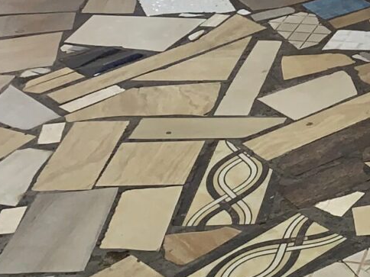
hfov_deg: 16.0
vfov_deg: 12.3
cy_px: -226
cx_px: 590
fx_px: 1176
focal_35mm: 110
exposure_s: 1/50
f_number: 1.8
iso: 50
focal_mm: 4.25
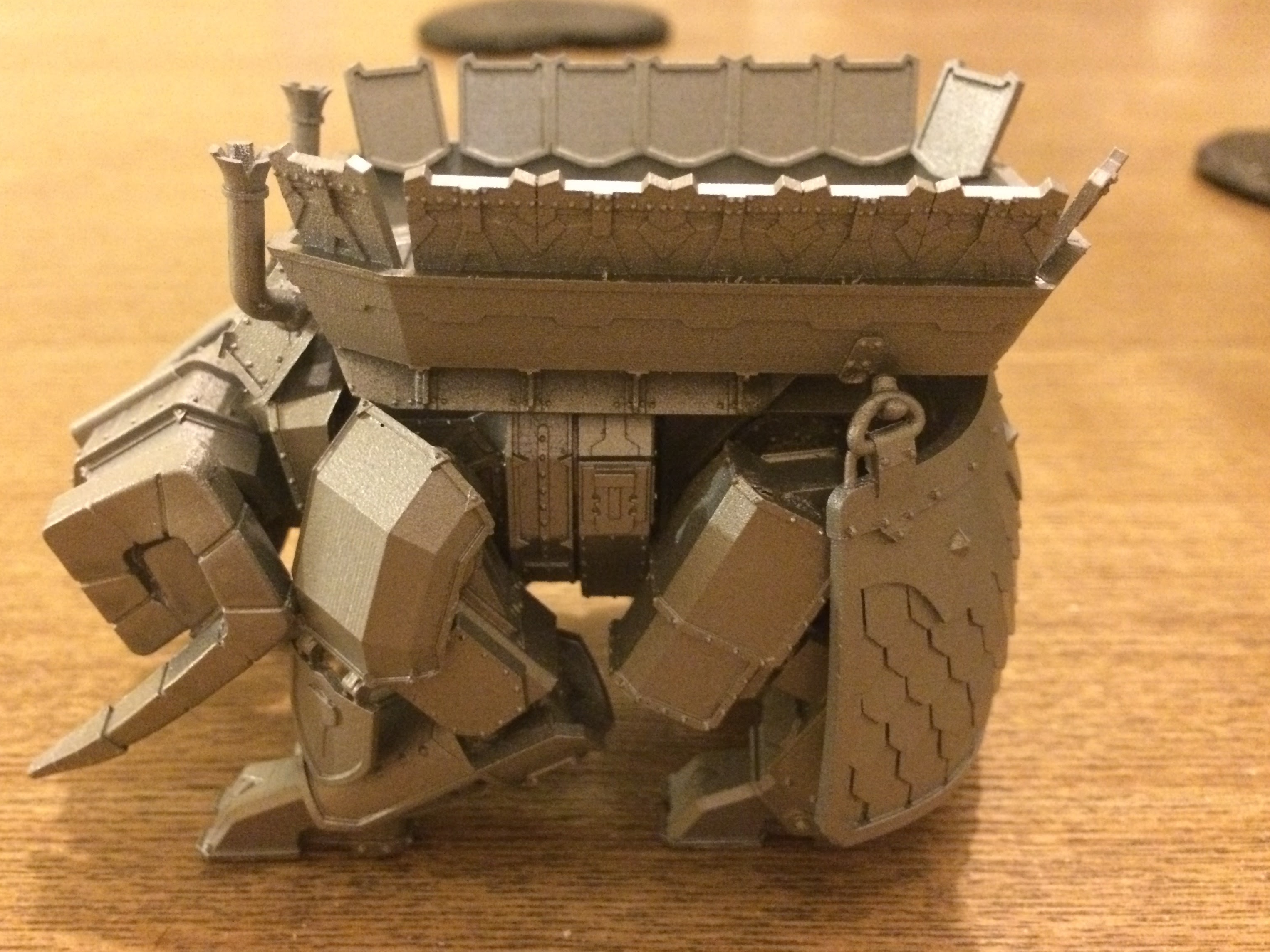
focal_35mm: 31
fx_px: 1137
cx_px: 596
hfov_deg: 58.3
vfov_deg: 45.4
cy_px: 478
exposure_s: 1/17
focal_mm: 4.15
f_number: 2.2
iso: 1600
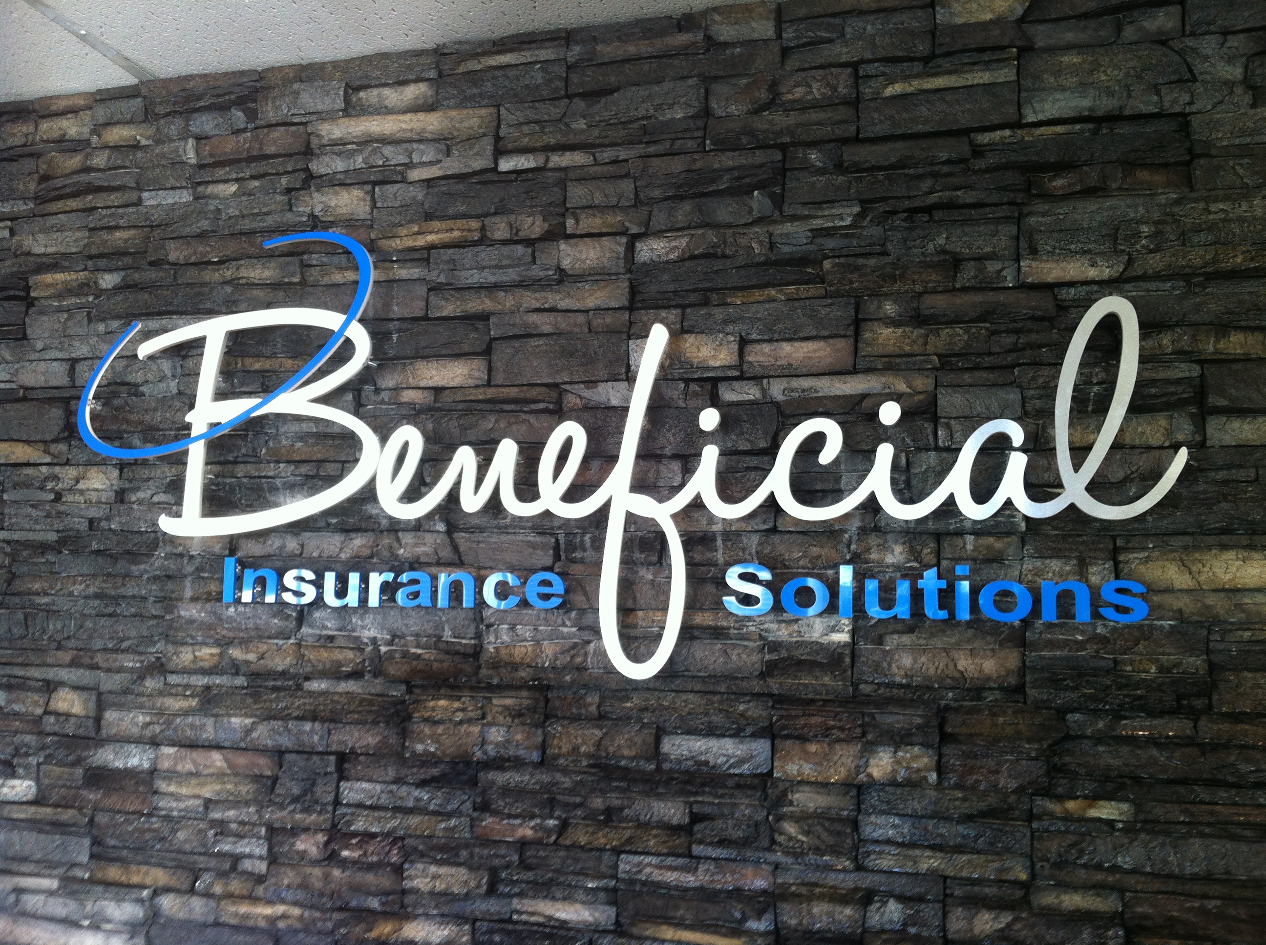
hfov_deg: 52.7
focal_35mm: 35
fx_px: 1278
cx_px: 633
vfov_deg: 40.6
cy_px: 472
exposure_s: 1/17
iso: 80
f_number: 2.8
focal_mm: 3.85
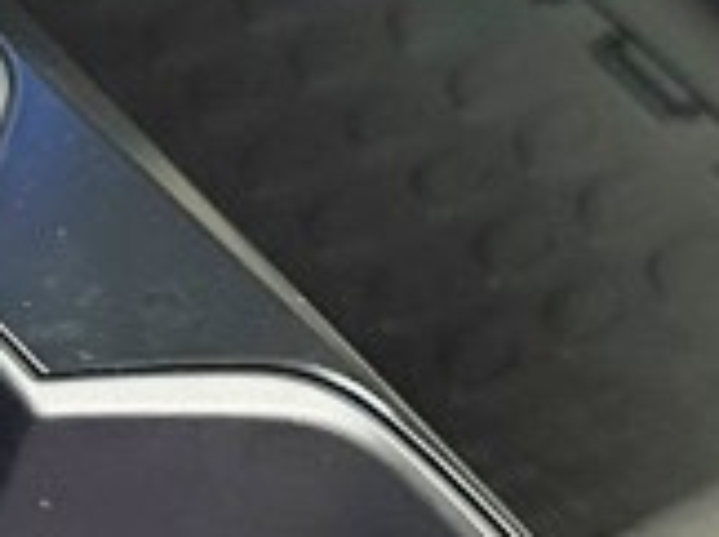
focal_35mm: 152
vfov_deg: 9.6
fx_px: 3152
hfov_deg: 11.8
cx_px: -679
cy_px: -133
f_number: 1.78
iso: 1000
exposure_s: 1/30
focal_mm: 6.86
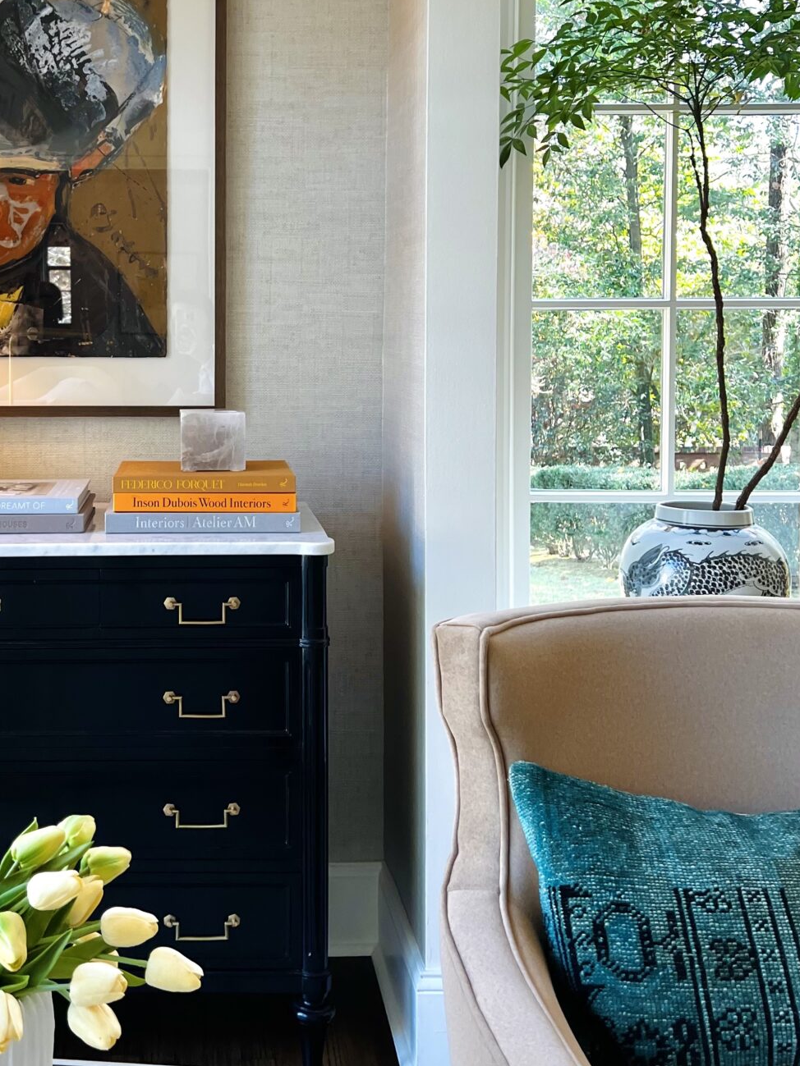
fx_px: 1264
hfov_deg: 34.4
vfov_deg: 45.2
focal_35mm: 41
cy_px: 372
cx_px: 197
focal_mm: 5.7
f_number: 1.5
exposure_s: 1/120
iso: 125
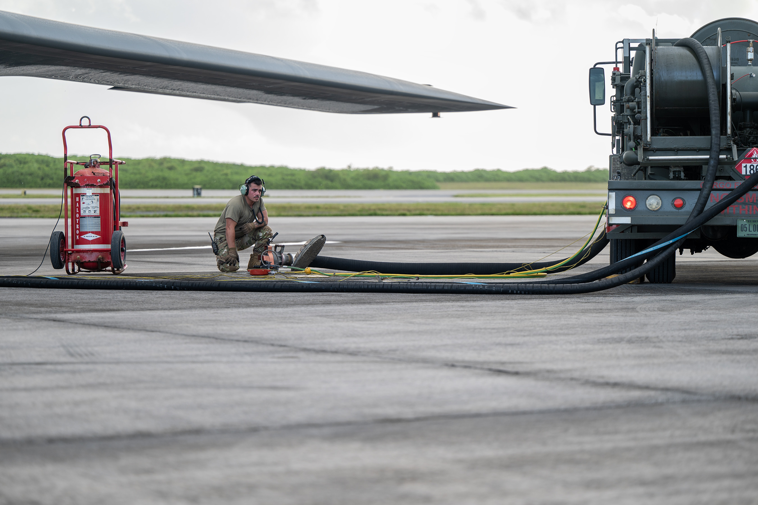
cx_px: 379
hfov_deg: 20.0
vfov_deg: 13.4
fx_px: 2147
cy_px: 252
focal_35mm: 102
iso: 100
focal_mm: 102
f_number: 2.8
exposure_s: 1/250
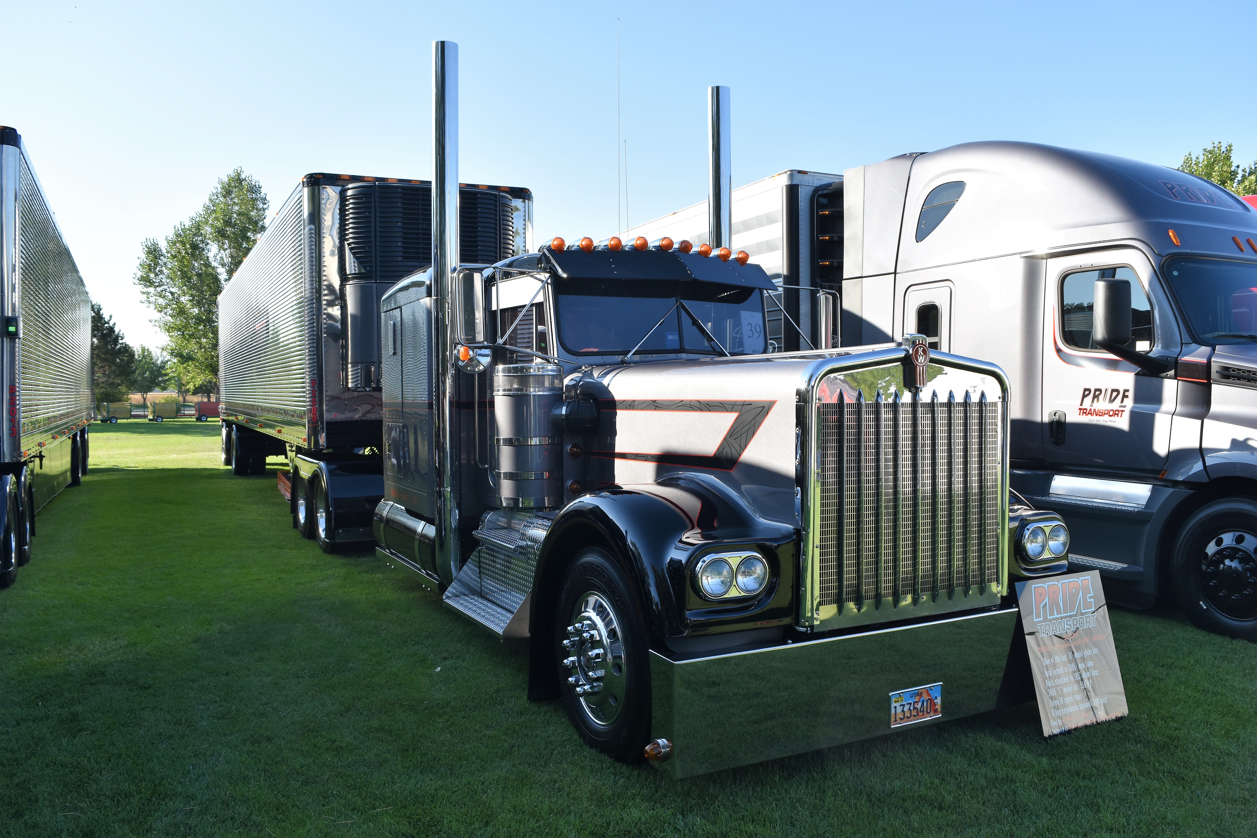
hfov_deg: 67.4
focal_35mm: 27
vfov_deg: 47.9
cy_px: 419
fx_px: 943
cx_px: 628
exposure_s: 1/250
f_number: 8
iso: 200
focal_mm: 18
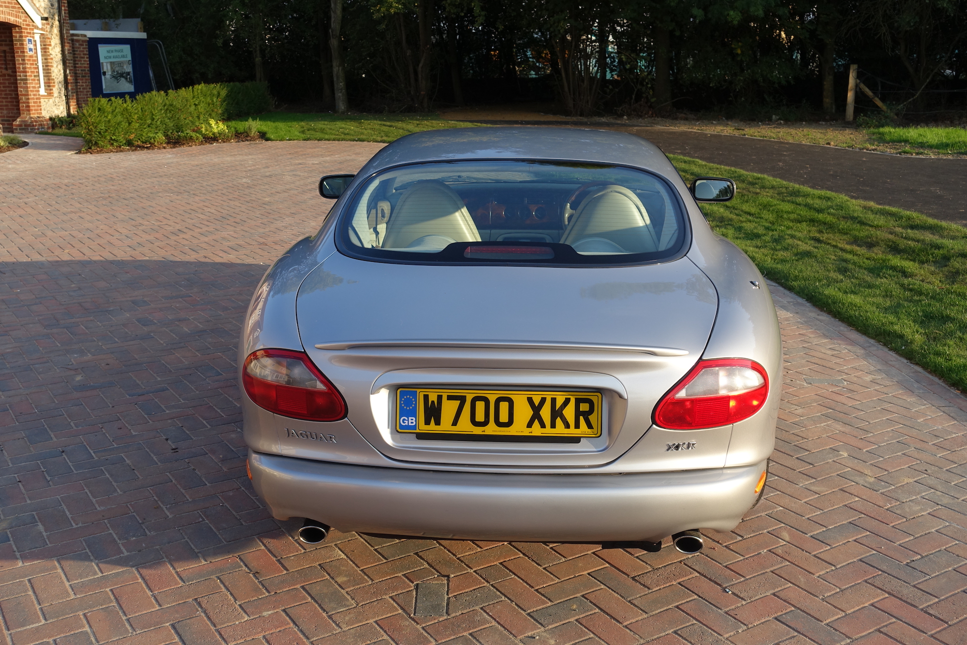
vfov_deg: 35.9
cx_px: 484
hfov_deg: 51.9
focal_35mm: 37
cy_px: 322
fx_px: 994
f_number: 4
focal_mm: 13.72
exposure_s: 1/250
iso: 125
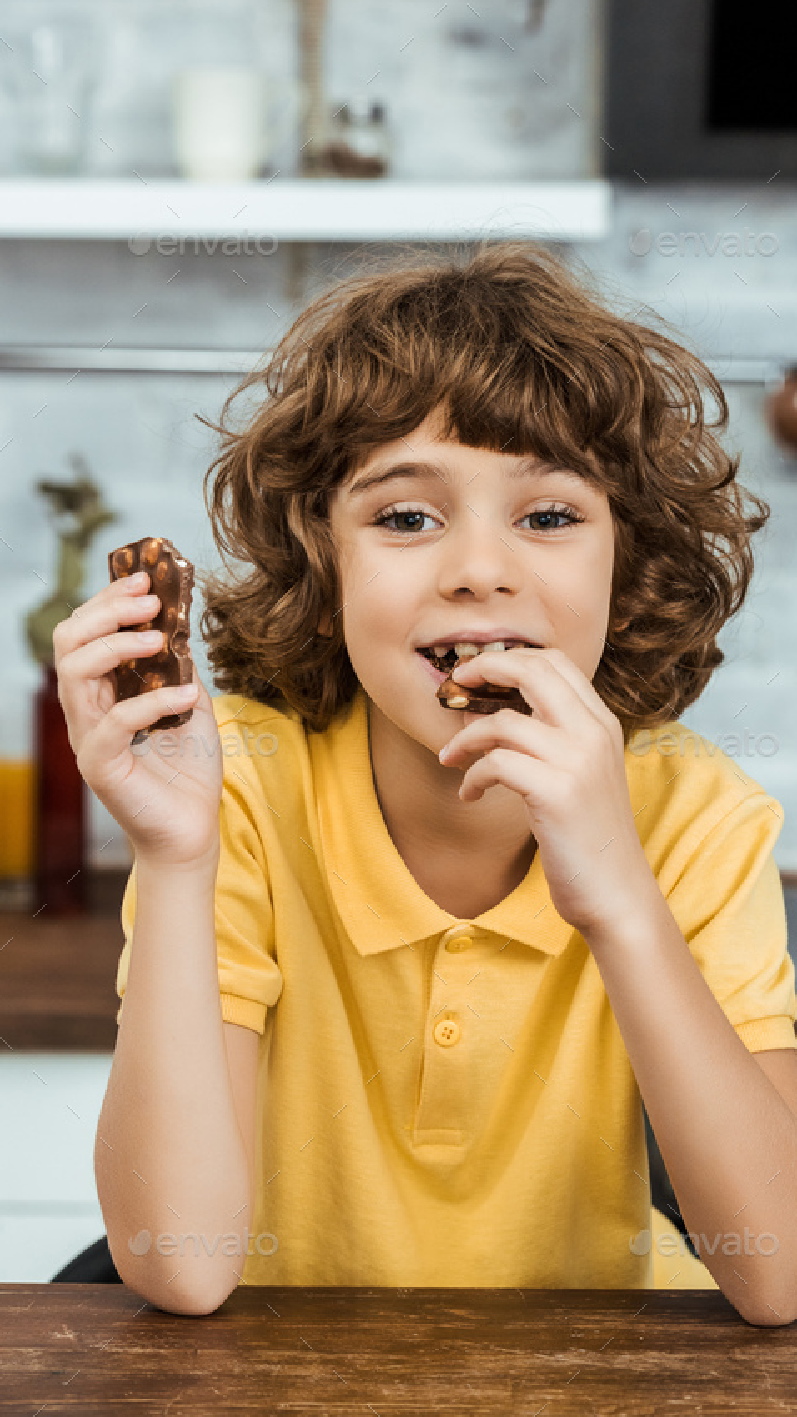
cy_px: 730
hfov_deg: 9.9
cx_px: 449
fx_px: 4584
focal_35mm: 122
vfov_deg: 17.6
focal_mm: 112
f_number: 6.3
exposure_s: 1/200
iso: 400
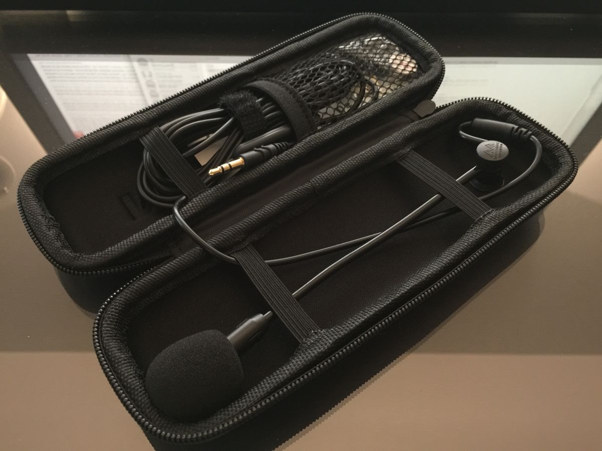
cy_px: 226
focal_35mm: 29
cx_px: 301
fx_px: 504
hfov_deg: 61.7
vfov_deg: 48.2
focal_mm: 4.15
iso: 125
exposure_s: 1/4
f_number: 2.2
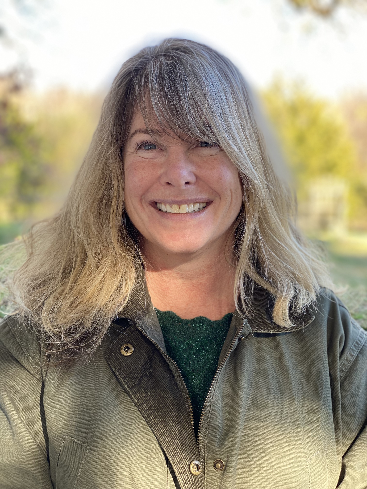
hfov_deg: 28.0
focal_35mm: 52
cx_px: 184
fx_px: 735
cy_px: 244
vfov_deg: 36.8
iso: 50
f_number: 2
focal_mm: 6
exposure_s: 1/122
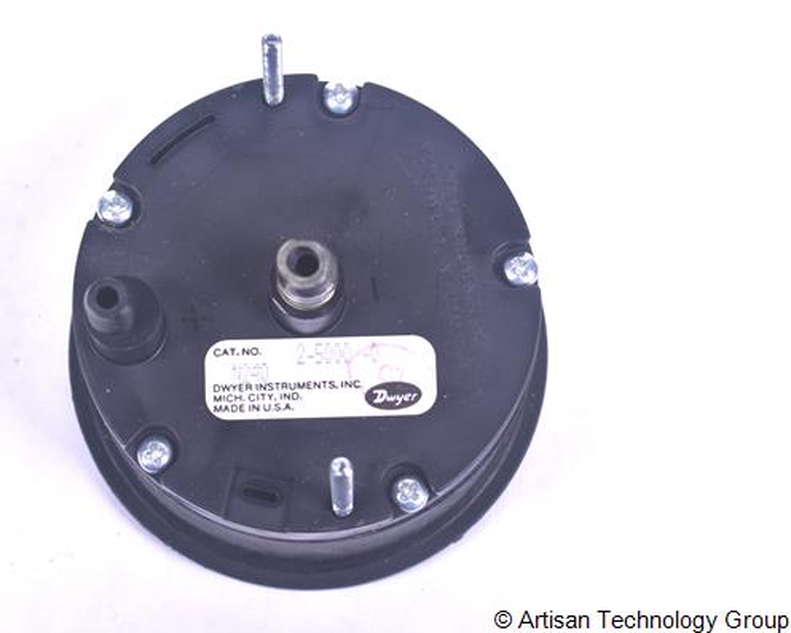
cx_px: 325
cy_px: 317
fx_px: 2191
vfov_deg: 16.4
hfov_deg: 20.4
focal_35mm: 94
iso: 200
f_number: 11
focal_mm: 55
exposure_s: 1/200
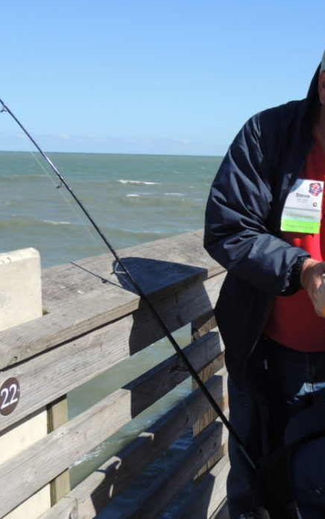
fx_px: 708
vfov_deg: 40.3
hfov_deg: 24.3
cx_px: 349
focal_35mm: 50
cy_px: 257
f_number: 3.3
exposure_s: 1/1000
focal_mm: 6.2
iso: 100
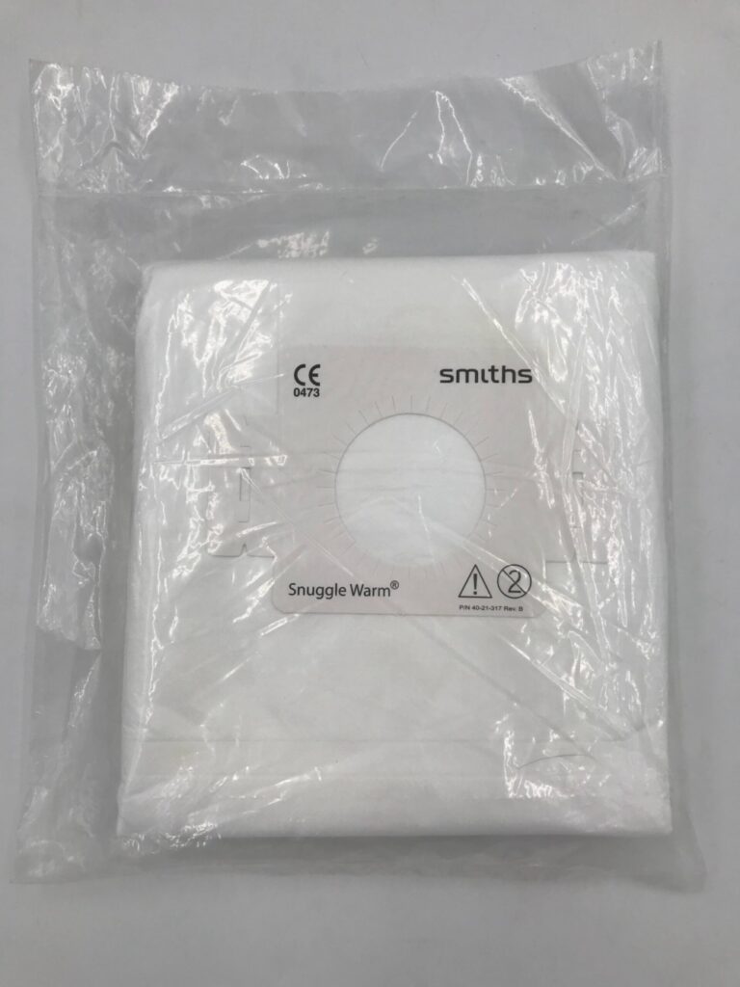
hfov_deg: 49.7
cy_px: 494
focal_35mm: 28
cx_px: 370
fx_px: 798
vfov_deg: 63.4
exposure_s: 1/288
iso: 20
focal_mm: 3.99
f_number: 1.8
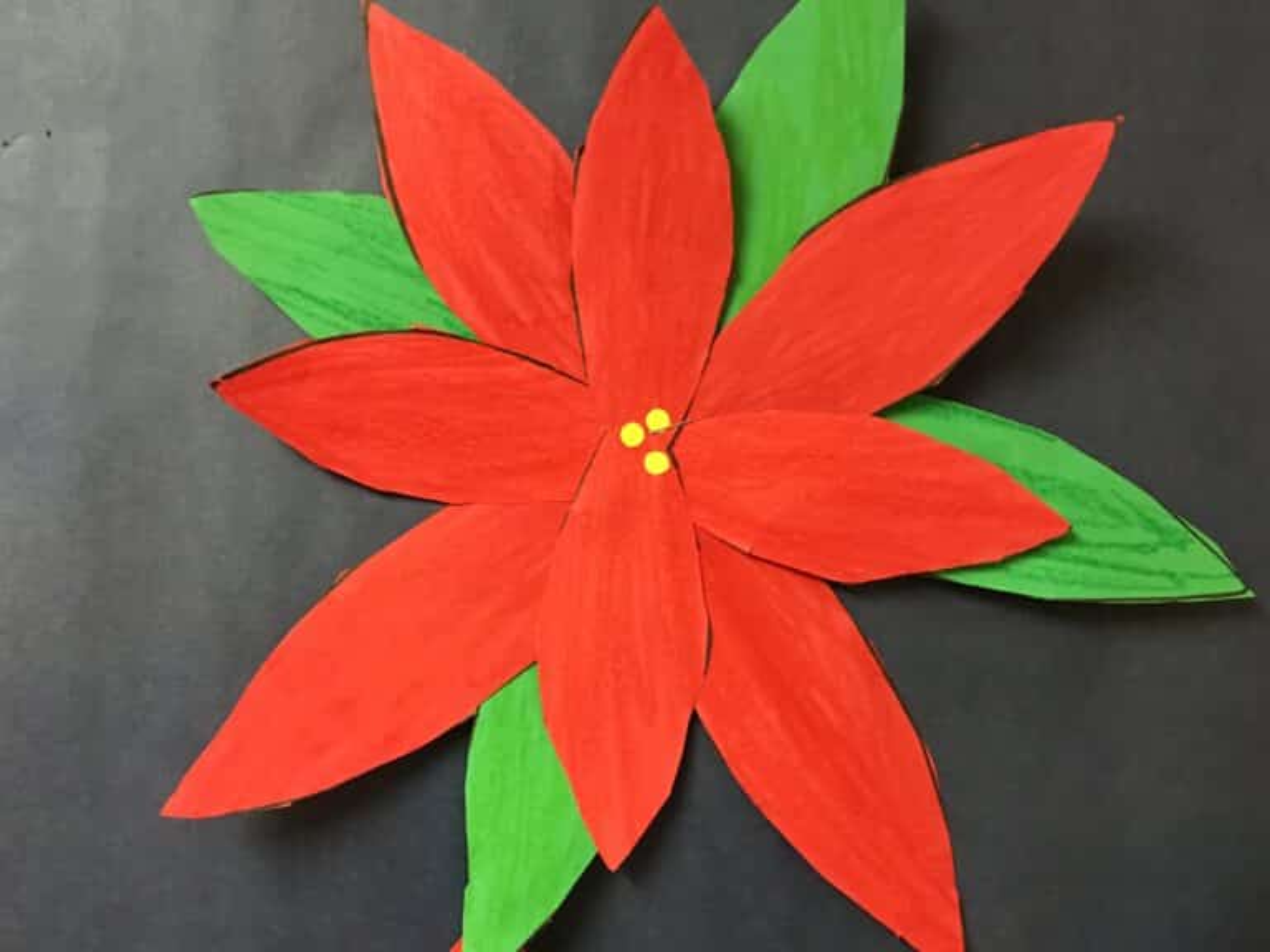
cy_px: 476
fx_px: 1064
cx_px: 635
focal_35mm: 29
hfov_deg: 61.7
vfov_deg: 48.2
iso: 100
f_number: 2.2
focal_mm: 4.15
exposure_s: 1/4
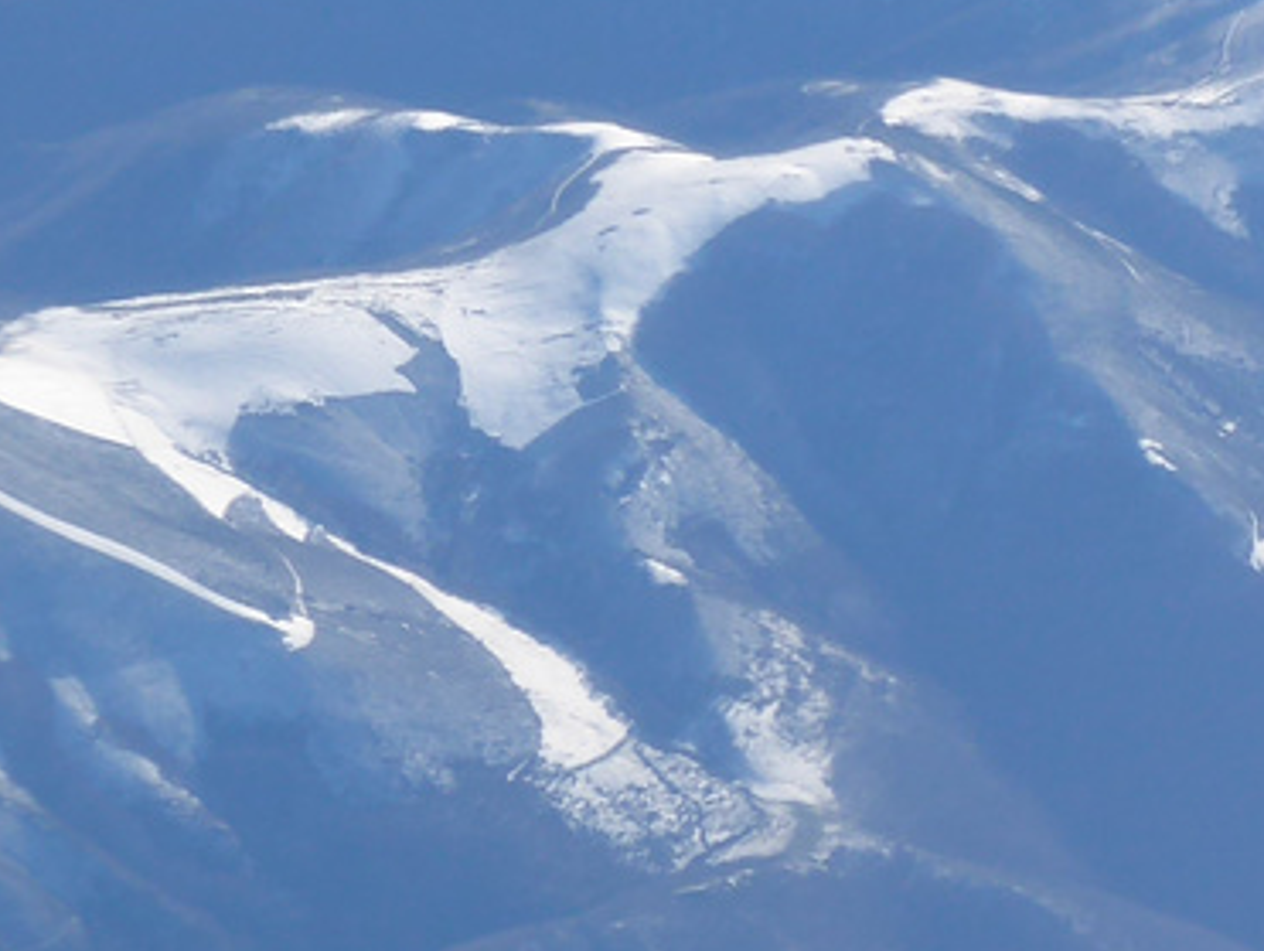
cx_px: 1816
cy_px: 130
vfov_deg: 2.8
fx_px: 19554
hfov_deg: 3.7
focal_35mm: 535
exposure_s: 1/250
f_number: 5.2
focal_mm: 22.3
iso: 80
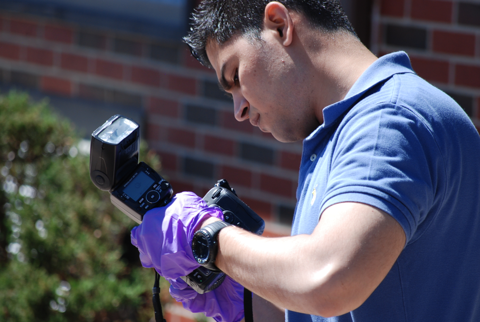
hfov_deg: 6.9
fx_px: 4008
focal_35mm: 300
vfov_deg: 4.6
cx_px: 240
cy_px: 161
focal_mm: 200
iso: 200
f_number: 5.6
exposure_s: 1/320
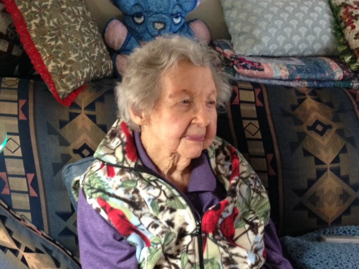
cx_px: 180
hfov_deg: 55.4
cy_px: 134
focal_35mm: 33
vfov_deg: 42.9
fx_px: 342
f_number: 2.4
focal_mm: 4.12
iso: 250
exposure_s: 1/20
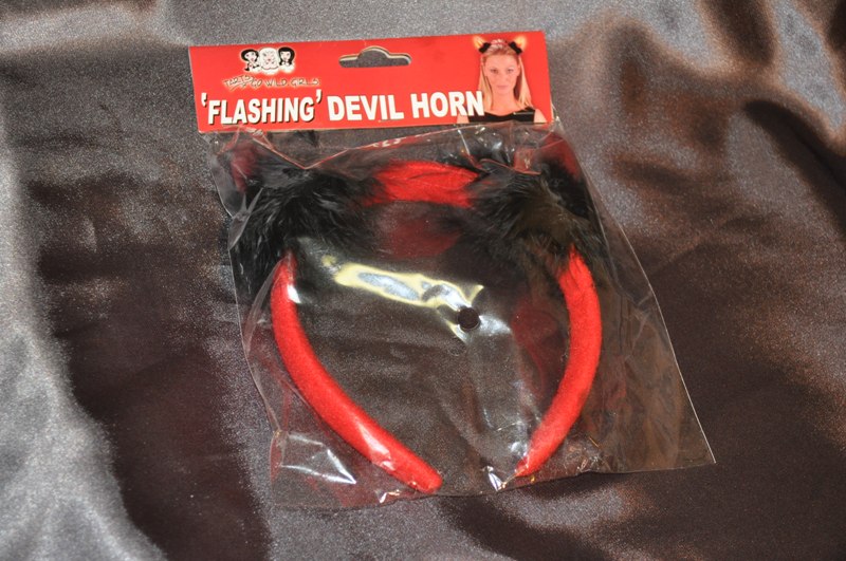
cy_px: 280
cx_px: 423
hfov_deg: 33.4
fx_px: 1408
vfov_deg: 22.6
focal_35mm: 60
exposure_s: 1/60
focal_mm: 40
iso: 800
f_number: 5.3
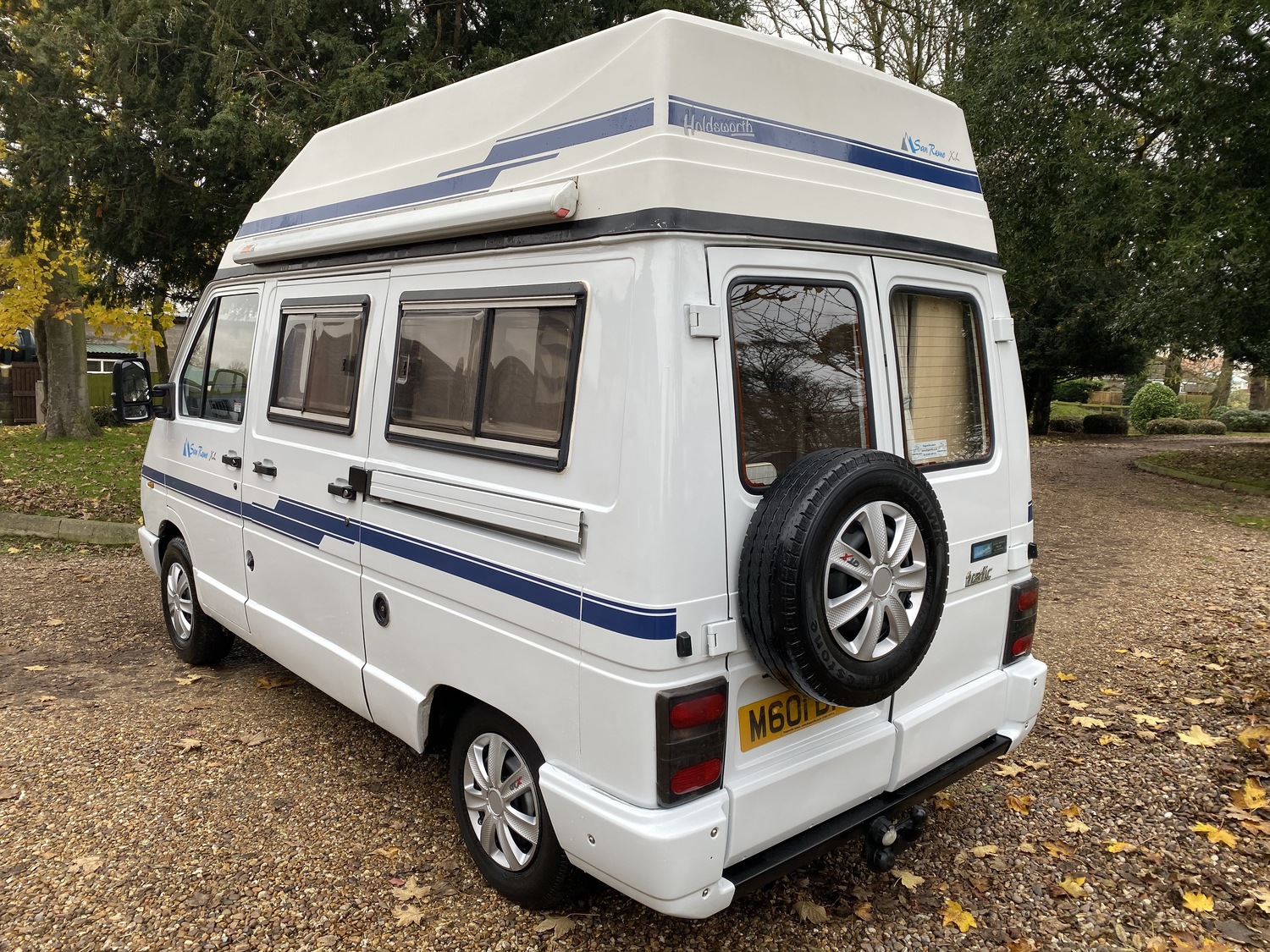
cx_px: 635
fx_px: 954
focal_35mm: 26
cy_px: 476
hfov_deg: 67.3
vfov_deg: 53.1
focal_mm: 4.25
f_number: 1.8
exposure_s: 1/122
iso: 32
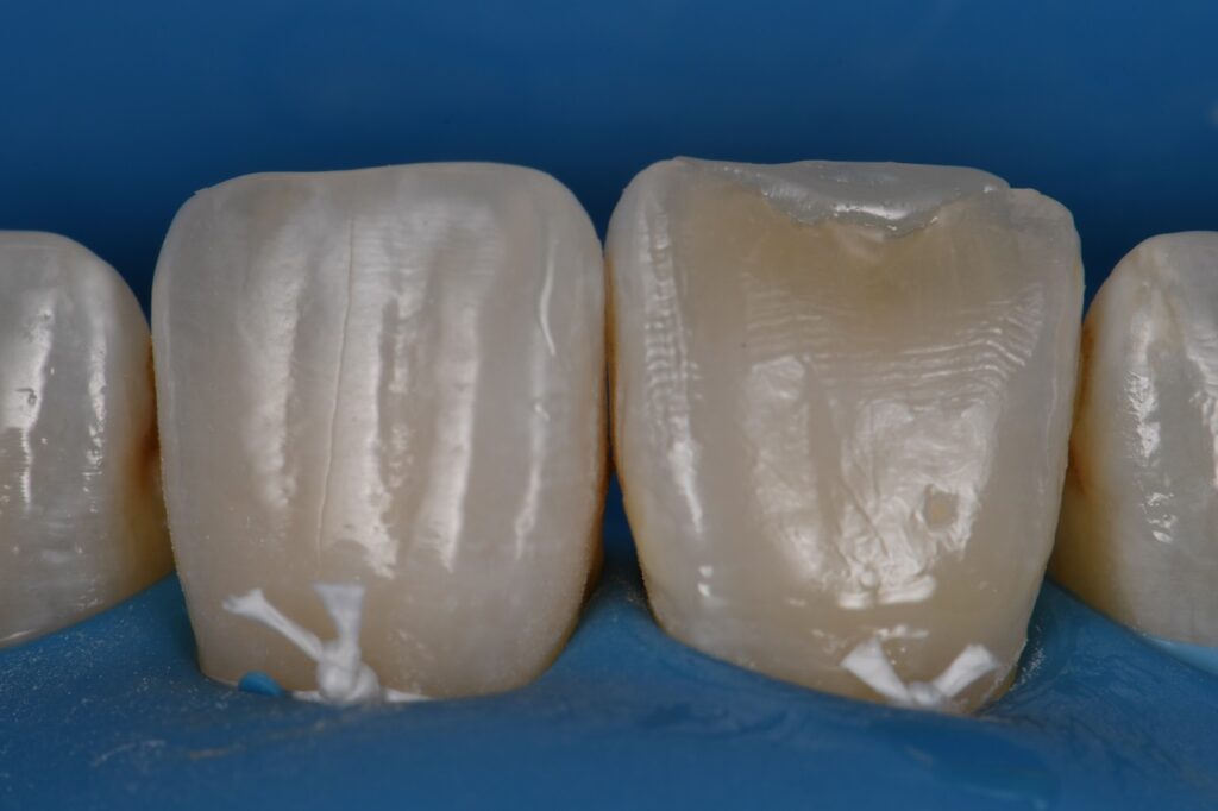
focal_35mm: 157
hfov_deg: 13.1
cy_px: 406
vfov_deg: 8.7
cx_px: 609
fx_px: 5310
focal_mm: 105
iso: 200
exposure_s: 1/160
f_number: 32
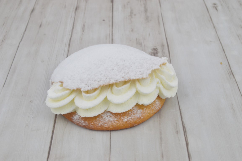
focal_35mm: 48
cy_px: 80
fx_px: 322
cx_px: 121
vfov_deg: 28.0
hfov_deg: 41.1
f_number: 9
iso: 1600
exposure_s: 1/80
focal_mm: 32
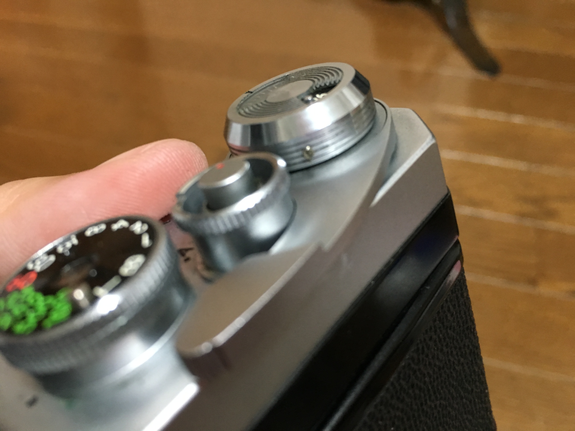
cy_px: 216
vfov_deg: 48.2
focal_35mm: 29
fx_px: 482
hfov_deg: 61.7
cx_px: 288
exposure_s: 1/24
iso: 200
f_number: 2.2
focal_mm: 4.15
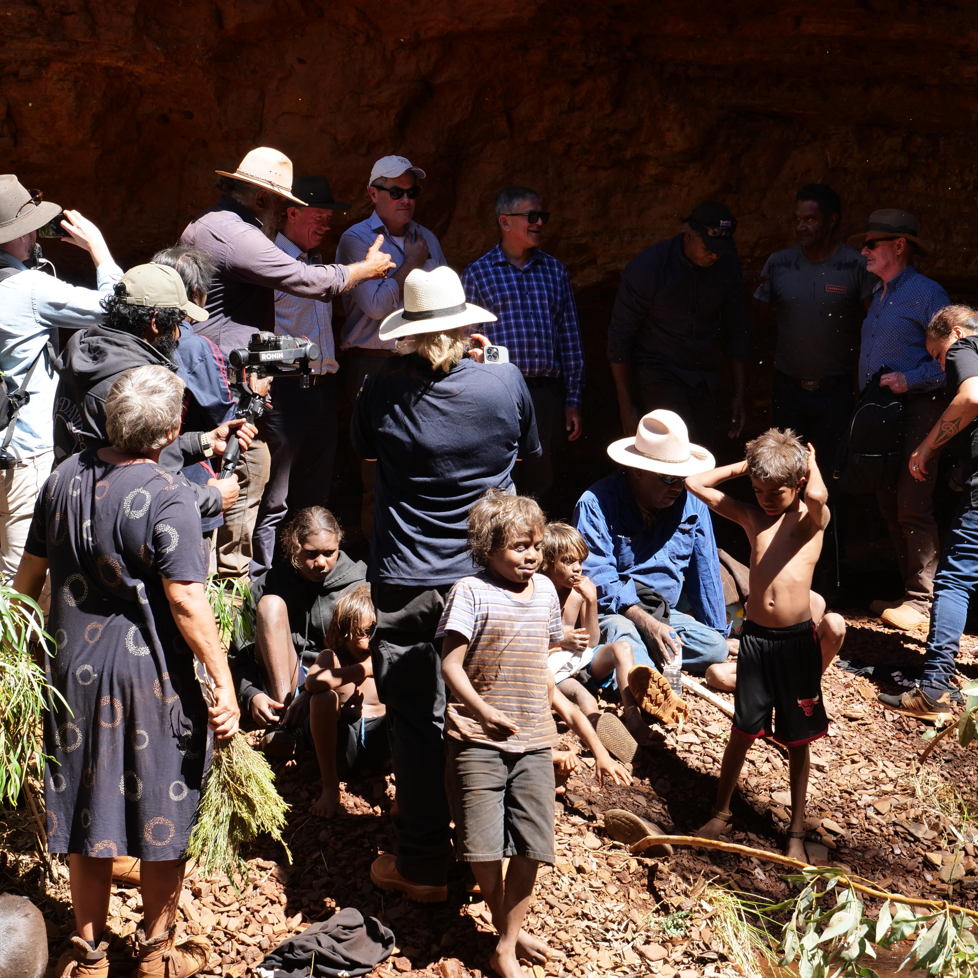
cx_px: 483
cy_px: 487
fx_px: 2653
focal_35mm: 83
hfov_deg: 20.9
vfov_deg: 20.9
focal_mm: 35
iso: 200
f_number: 4.5
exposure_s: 1/320
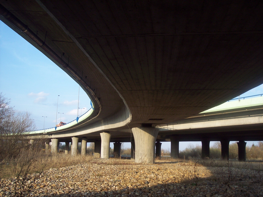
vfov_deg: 36.8
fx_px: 296
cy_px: 98
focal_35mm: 39
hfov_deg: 47.9
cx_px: 132
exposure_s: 1/350
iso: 100
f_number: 3.4
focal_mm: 8
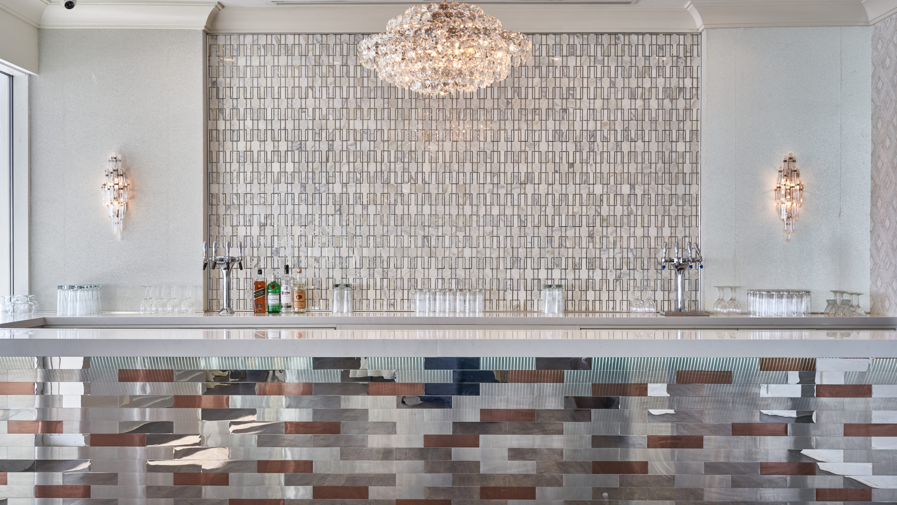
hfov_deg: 47.4
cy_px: 291
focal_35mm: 43
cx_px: 448
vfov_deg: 27.7
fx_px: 1023
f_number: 16
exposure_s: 1/1.43
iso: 100
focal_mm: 41
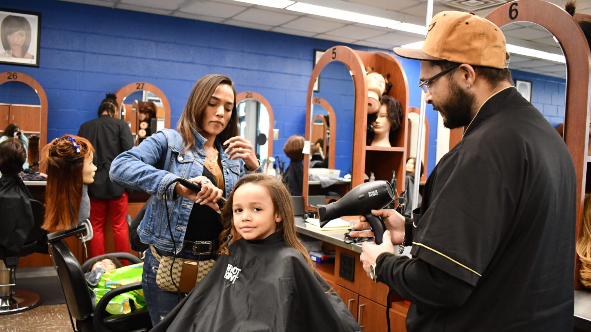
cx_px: 291
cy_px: 170
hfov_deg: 61.0
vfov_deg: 36.7
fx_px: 501
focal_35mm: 32
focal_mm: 20
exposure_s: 1/125
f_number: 3.8
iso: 2800
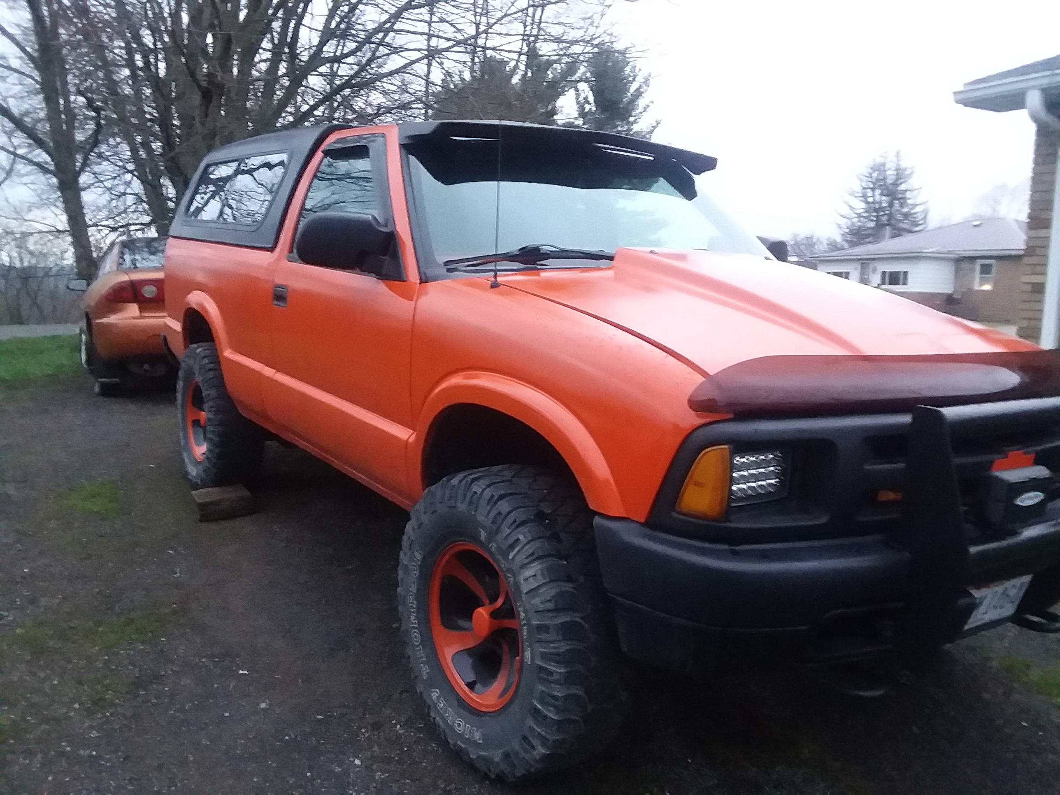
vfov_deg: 48.2
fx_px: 888
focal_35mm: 29
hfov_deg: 61.7
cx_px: 530
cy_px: 398
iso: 320
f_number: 1.9
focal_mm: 2.47
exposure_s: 1/17
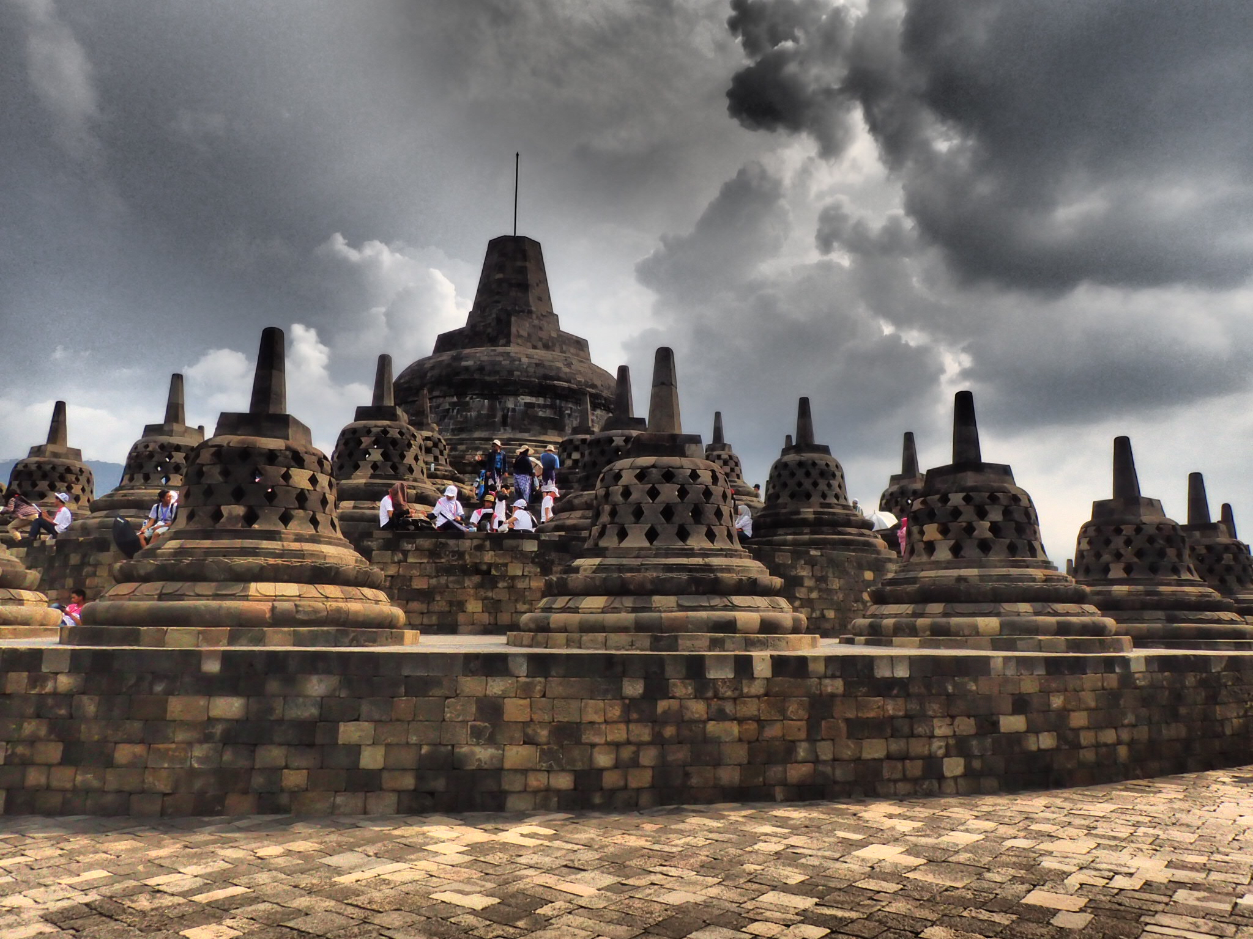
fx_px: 905
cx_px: 626
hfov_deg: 69.4
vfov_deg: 54.9
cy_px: 470
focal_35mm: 25
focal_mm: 4.5
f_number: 8
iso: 100
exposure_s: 1/400
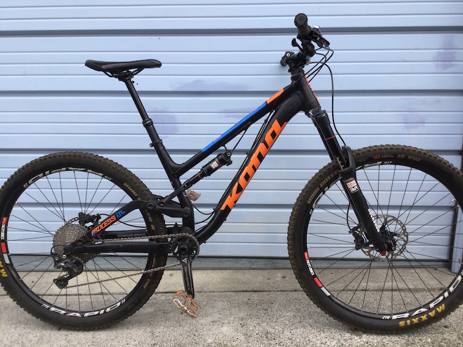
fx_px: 415
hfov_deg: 58.4
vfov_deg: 45.4
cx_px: 232
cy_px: 174
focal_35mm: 31
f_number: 2.4
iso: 25
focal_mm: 3.3
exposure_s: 1/120
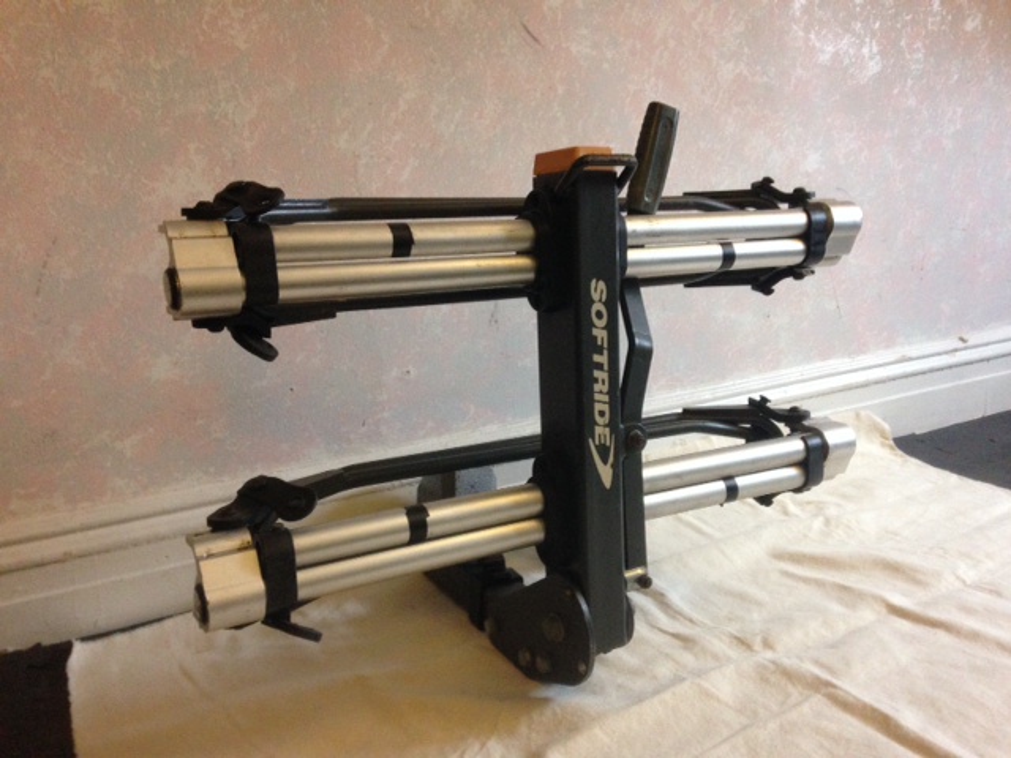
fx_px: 964
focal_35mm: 33
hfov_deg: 55.4
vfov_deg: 42.9
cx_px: 506
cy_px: 379
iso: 250
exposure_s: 1/20
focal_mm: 4.12
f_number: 2.4
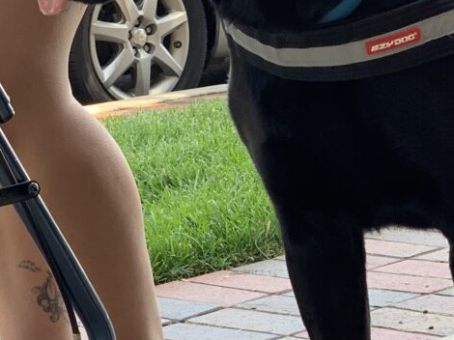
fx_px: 2228
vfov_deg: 8.7
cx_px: 29
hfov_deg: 11.5
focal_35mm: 170
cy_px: 55
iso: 40
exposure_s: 1/122
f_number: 2.4
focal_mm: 6
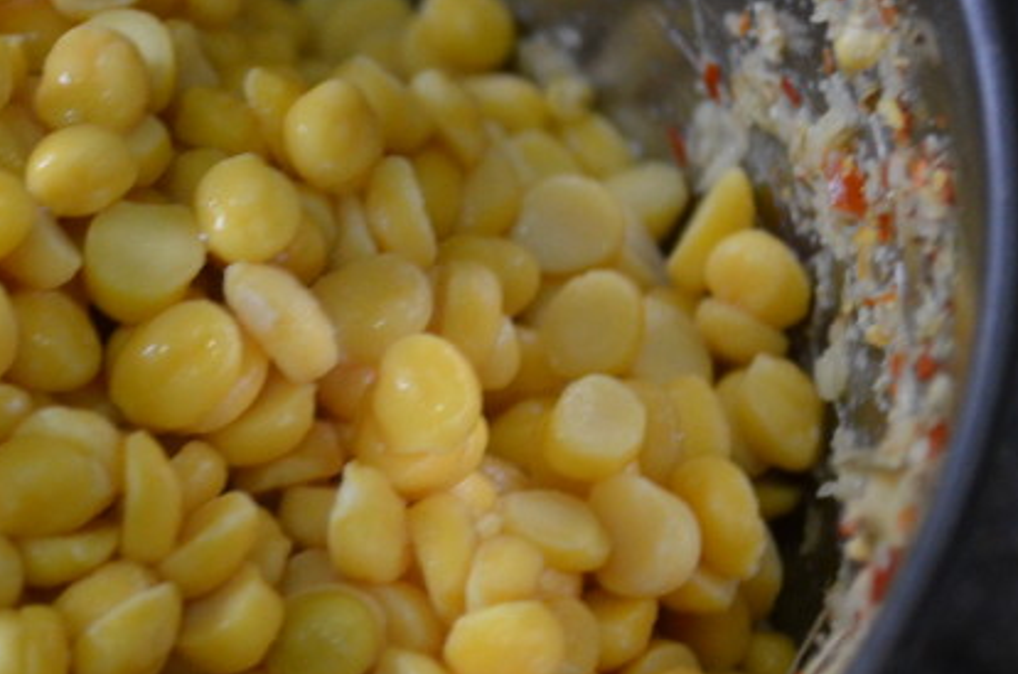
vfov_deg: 8.8
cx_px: -165
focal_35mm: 156
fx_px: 4401
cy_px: 391
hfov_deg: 12.9
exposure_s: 1/30
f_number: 5.3
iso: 1600
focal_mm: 42
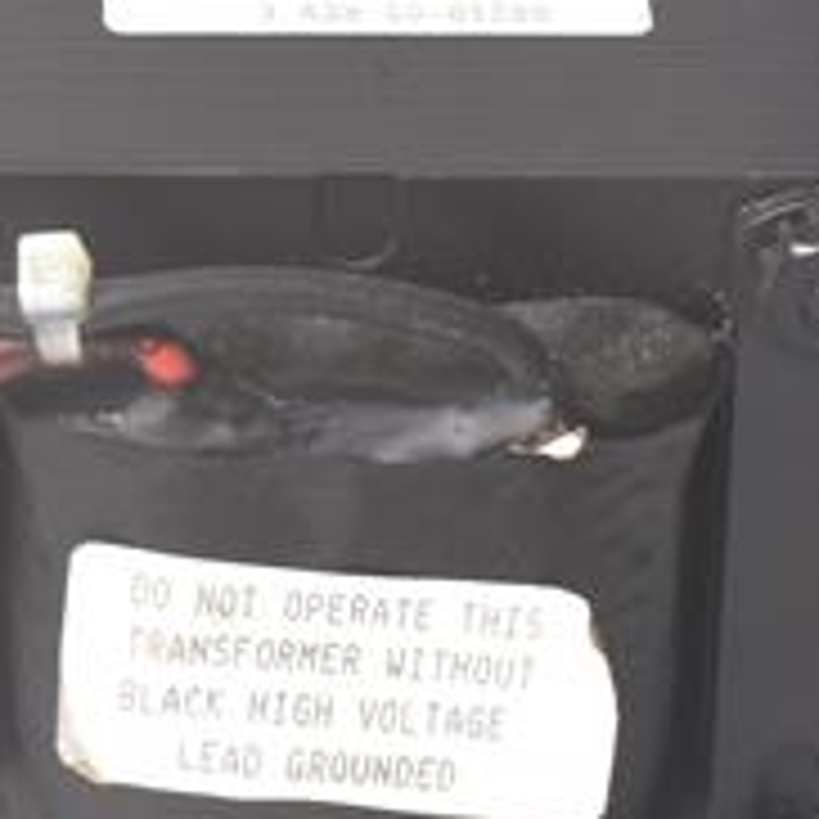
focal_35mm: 189
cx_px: 328
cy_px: 360
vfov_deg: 9.2
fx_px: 5070
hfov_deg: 9.2
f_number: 16
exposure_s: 1/200
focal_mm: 45
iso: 200
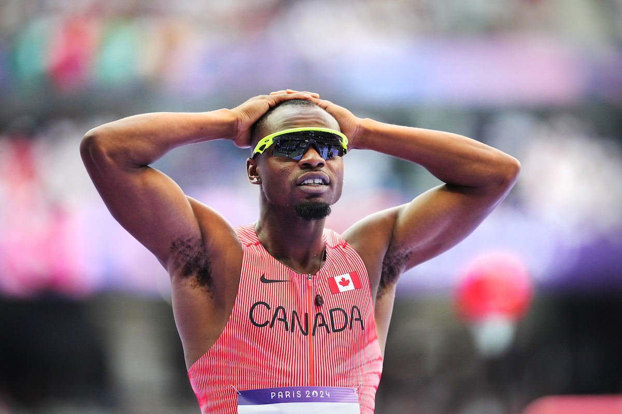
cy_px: 207
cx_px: 311
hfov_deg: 3.4
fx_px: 10366
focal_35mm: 600
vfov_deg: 2.3
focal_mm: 600
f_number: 4
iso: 2500
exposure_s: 1/800
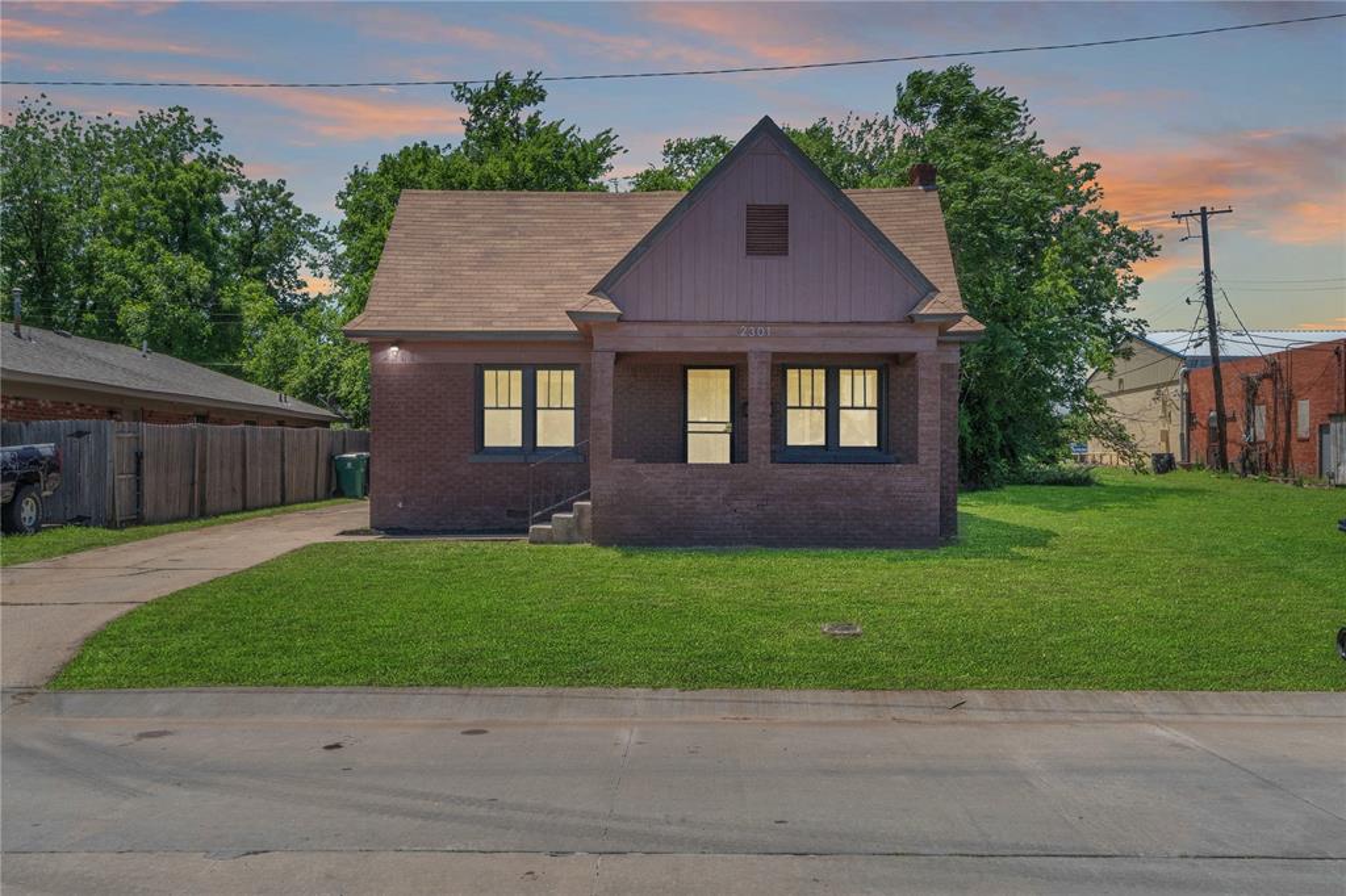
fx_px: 1308
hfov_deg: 54.4
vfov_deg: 37.8
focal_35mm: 35
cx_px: 673
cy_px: 448
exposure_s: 1/400
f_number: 18
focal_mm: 35
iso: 1000
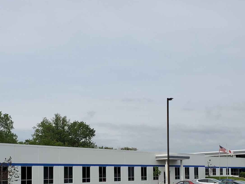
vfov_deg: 29.5
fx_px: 340
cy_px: 153
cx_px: 117
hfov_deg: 39.6
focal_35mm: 48
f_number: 2.4
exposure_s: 1/1604
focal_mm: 4.3
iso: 50
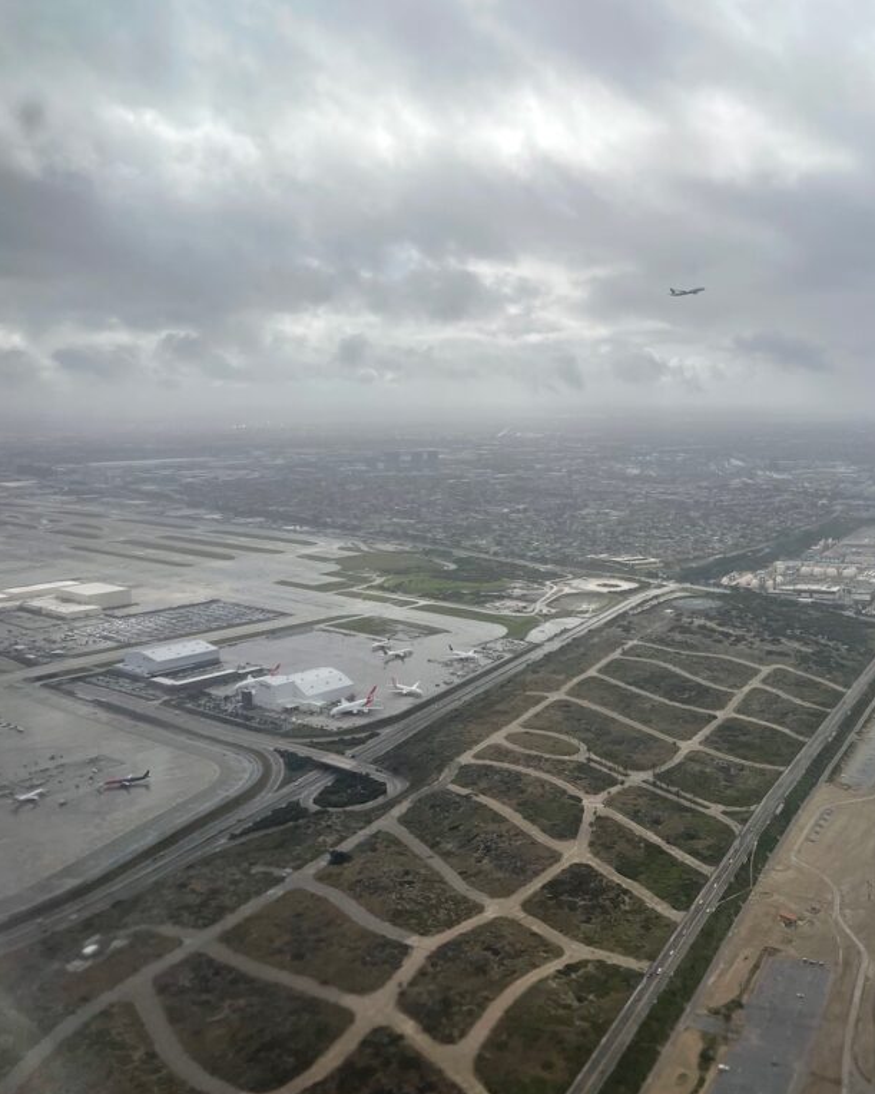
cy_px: 547
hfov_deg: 41.4
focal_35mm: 34
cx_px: 705
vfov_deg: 52.9
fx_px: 1101
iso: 32
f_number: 1.6
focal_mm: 5.1
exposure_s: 1/4525
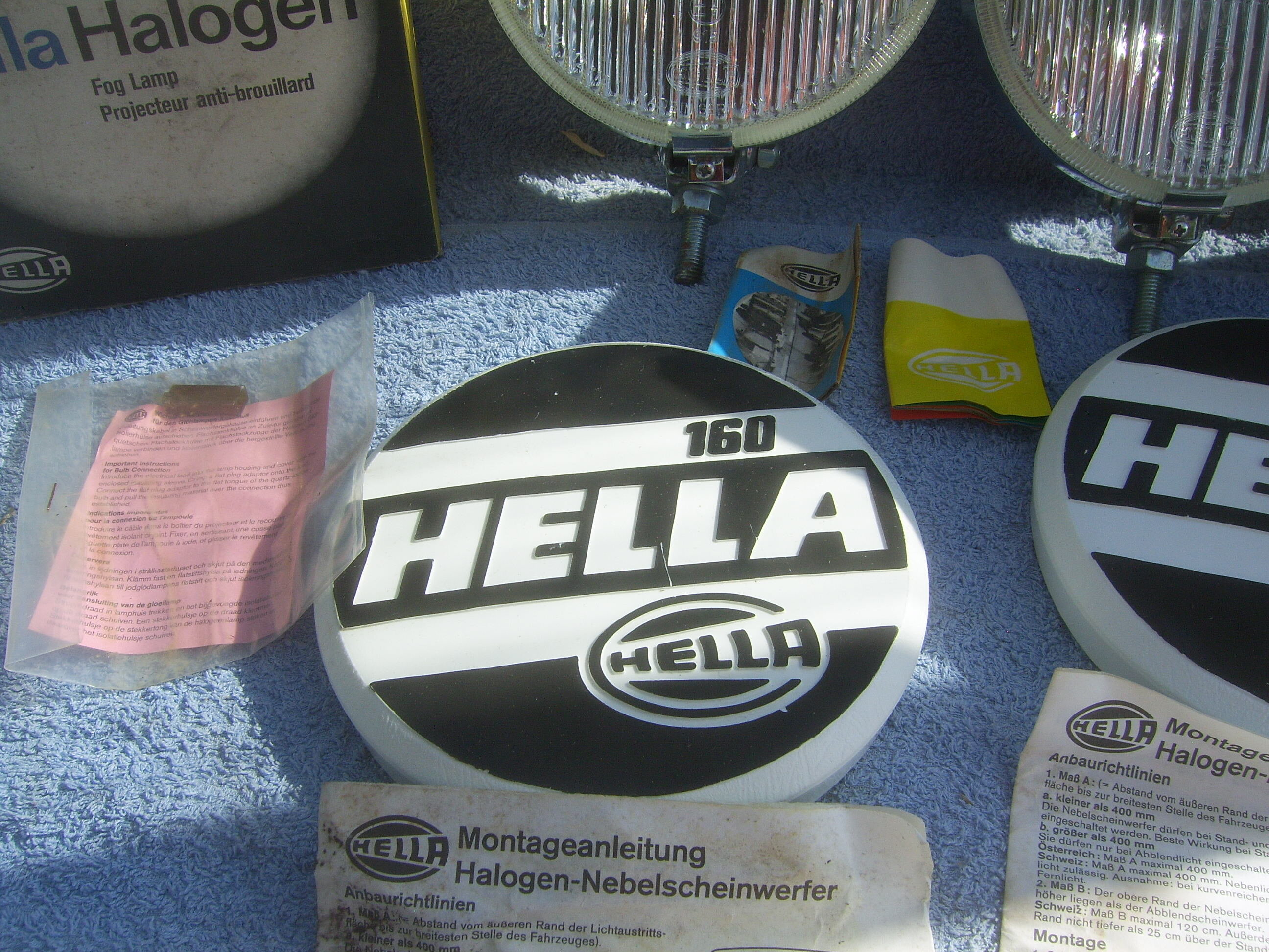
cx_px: 634
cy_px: 476
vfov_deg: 37.7
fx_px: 1393
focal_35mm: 38
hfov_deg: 49.0
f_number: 6.4
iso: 50
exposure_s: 1/250
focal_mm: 7.8
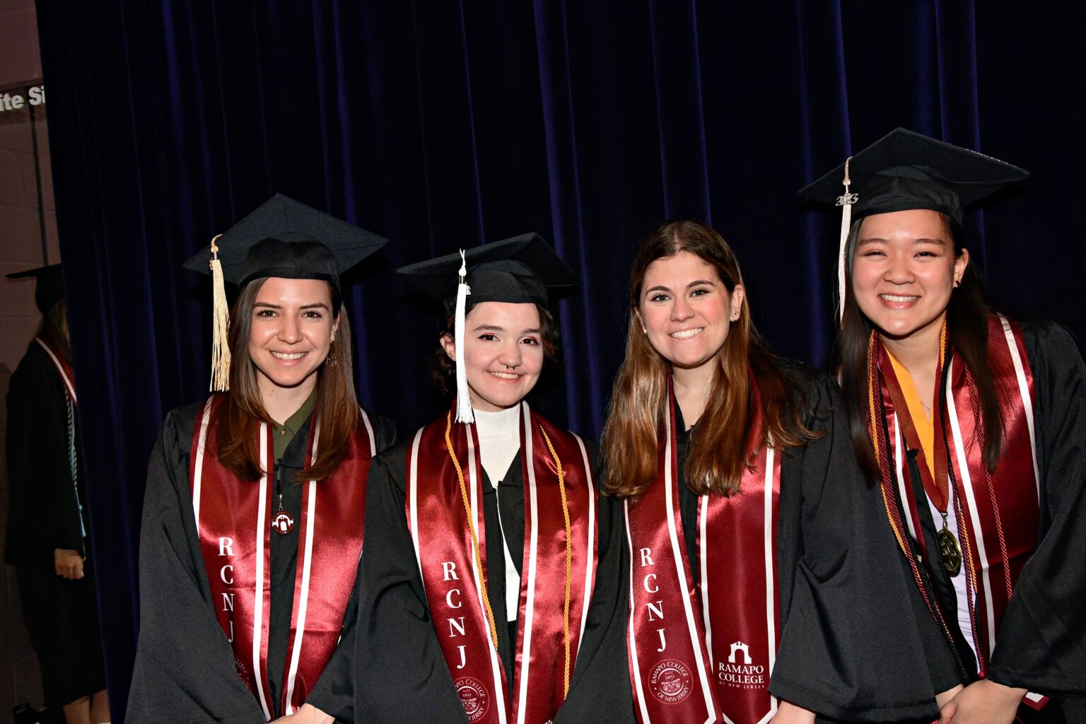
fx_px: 1086
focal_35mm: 36
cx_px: 543
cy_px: 362
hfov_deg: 53.1
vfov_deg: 36.9
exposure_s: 1/200
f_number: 8
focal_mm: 24
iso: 2000
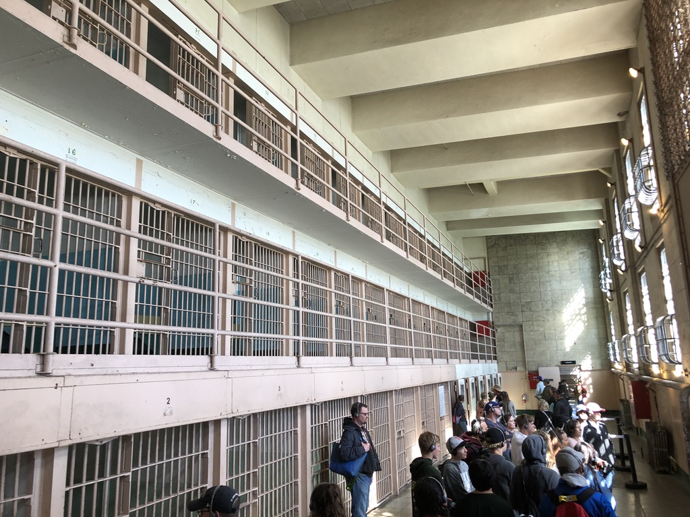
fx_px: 558
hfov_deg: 63.4
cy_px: 258
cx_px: 345
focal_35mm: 28
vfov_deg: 49.7
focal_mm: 4
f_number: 1.8
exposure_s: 1/31
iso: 25
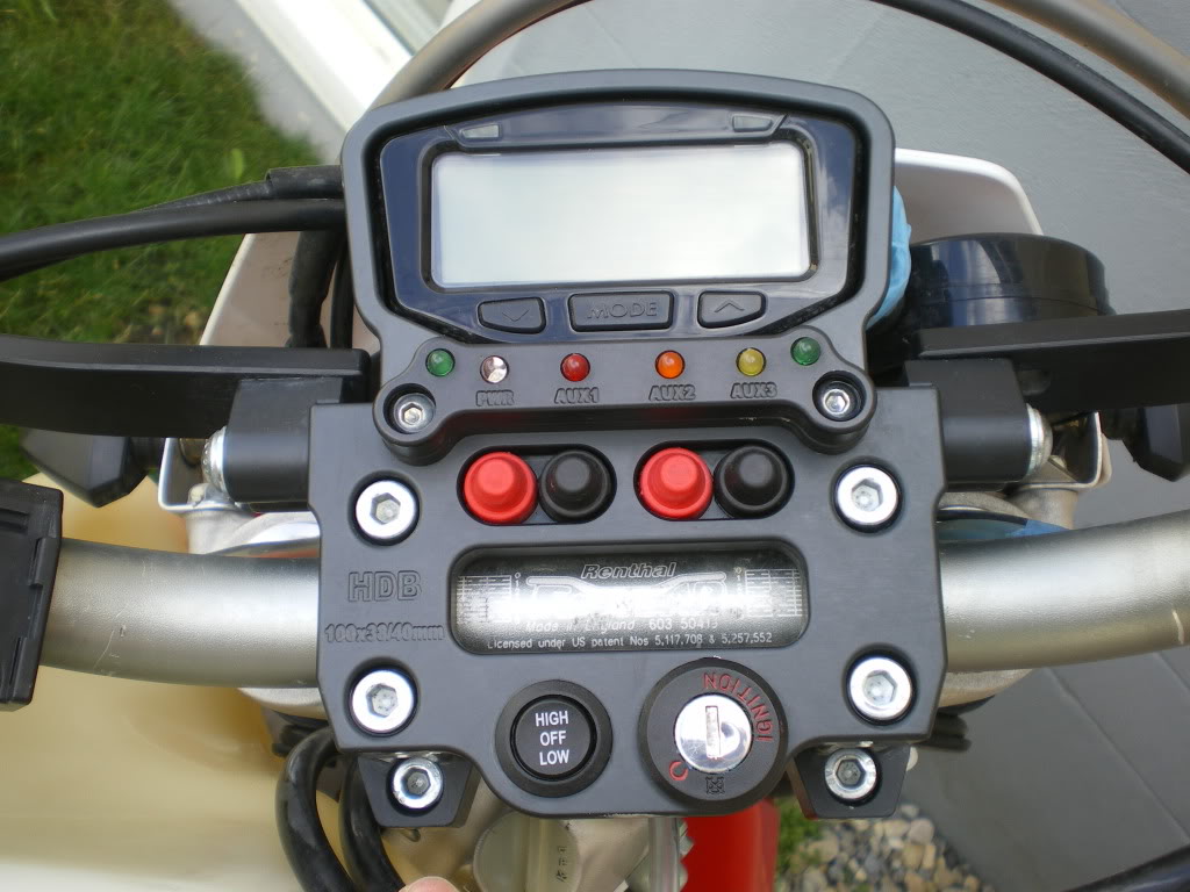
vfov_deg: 34.3
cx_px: 595
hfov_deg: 44.8
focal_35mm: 42
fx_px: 1444
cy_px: 446
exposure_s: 1/100
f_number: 3.5
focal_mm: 7.4
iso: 50
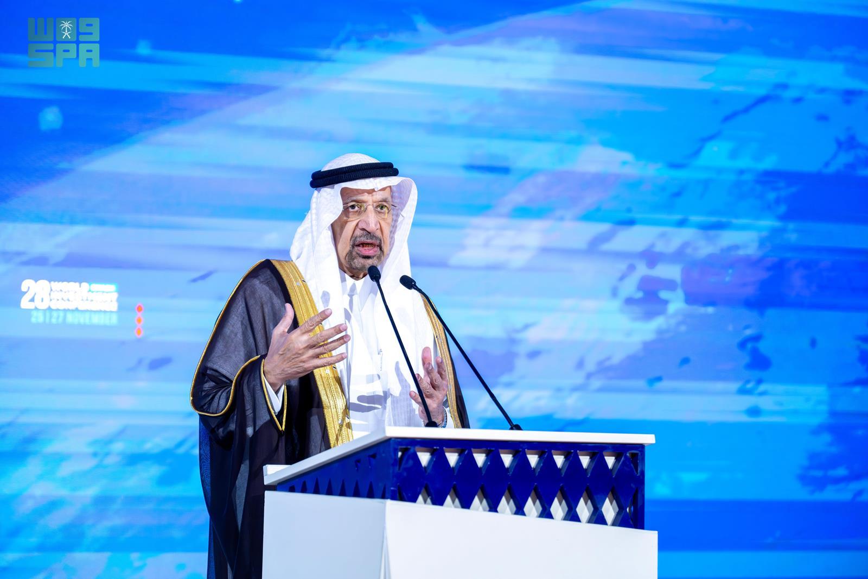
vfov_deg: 19.4
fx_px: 1687
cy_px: 290
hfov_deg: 28.8
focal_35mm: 70
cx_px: 434
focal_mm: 70
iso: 5000
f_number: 2.8
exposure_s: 1/800
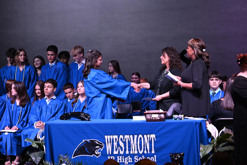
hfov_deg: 16.1
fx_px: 875
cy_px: 82
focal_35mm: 128
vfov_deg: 10.8
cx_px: 124
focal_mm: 85
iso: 1250
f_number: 5
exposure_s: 1/125
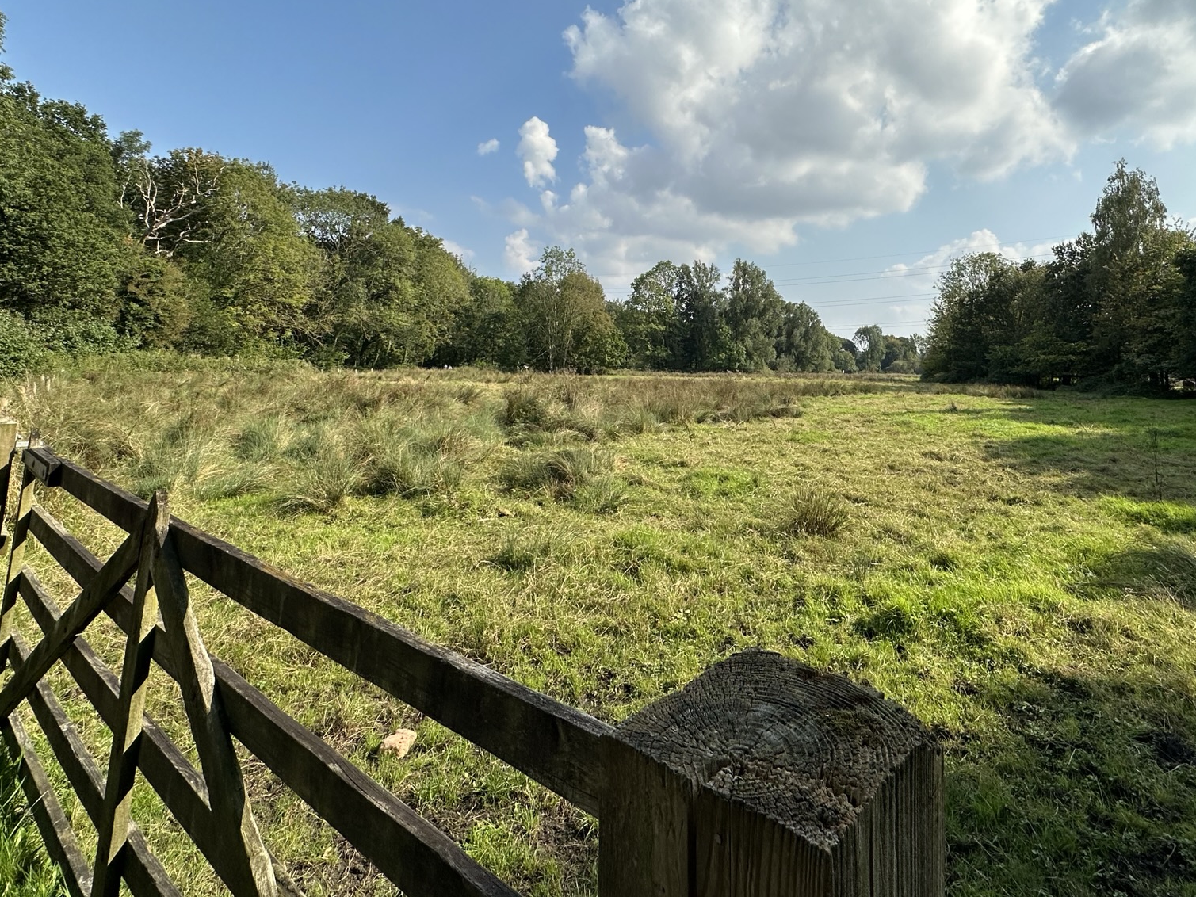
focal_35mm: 19
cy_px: 301
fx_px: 657
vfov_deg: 66.9
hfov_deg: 84.0
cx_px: 690
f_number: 2.2
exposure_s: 1/2882
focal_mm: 2.22
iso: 50
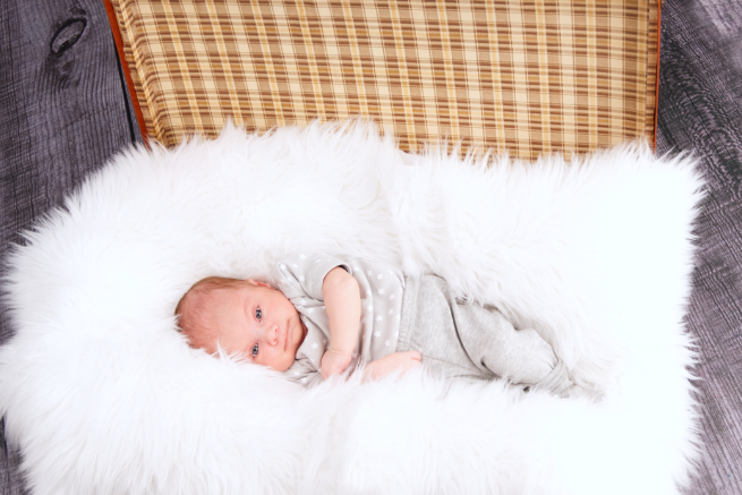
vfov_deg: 24.3
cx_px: 417
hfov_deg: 35.8
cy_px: 267
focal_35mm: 56
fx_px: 1148
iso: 200
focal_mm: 27
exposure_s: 1/100
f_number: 4.5
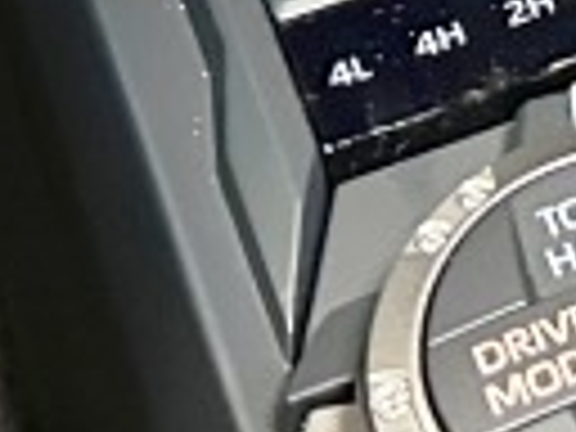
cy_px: -855
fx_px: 3195
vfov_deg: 7.0
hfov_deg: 9.6
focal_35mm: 192
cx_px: 1130
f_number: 1.78
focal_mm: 6.86
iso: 1000
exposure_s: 1/40
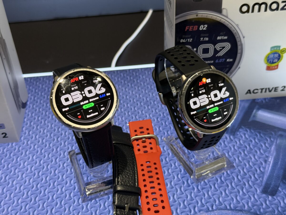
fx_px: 397
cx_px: 143
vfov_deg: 30.3
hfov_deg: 39.7
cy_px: 108
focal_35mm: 48
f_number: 1.78
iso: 250
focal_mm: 6.76
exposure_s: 1/100
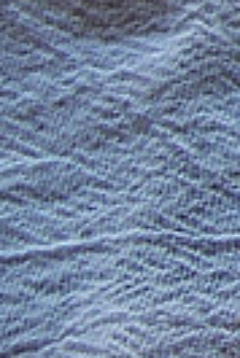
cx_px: 1683
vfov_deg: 5.4
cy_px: -447
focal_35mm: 369
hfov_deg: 3.2
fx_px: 3680
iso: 64
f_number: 2.8
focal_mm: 7.8
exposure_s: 1/60
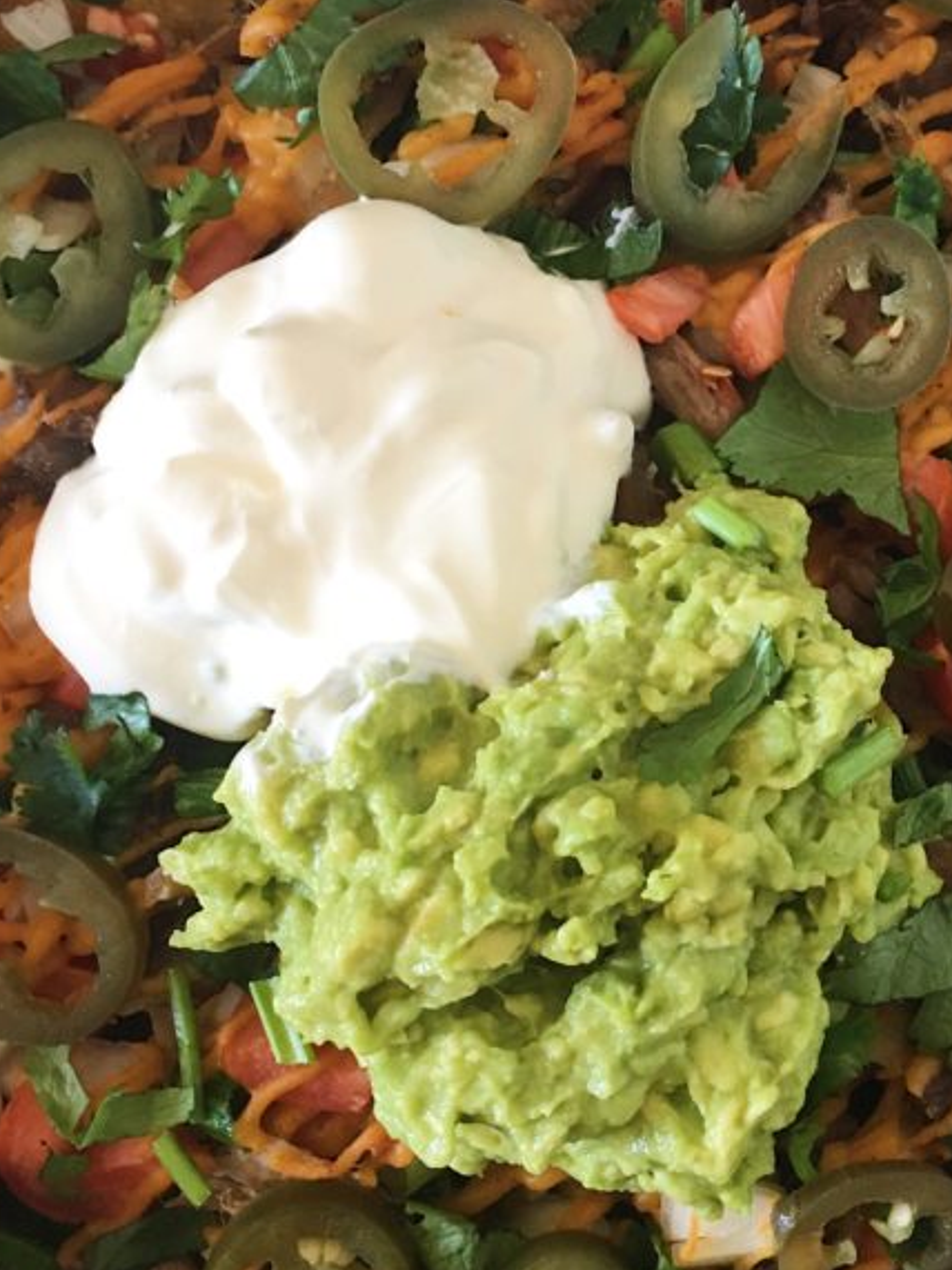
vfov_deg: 36.7
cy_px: 532
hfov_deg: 27.7
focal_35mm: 52
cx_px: 676
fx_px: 1907
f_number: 2.2
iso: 100
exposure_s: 1/30
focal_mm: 4.15
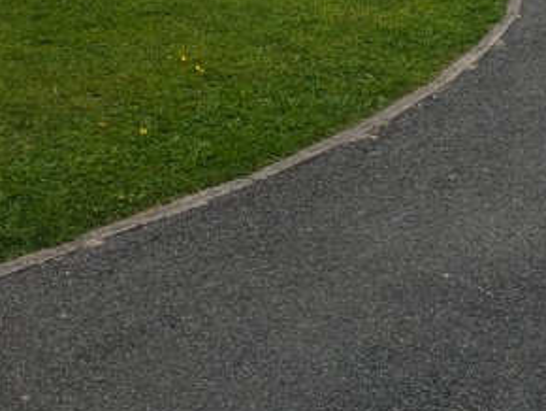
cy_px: -373
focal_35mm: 99
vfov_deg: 13.2
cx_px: 669
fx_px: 1563
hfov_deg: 18.7
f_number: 1.85
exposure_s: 1/871
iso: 47
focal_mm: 6.81
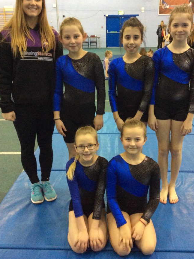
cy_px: 120
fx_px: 285
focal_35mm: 38
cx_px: 108
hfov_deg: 37.6
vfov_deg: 49.0
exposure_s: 1/20
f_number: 2.4
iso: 320
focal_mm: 3.3
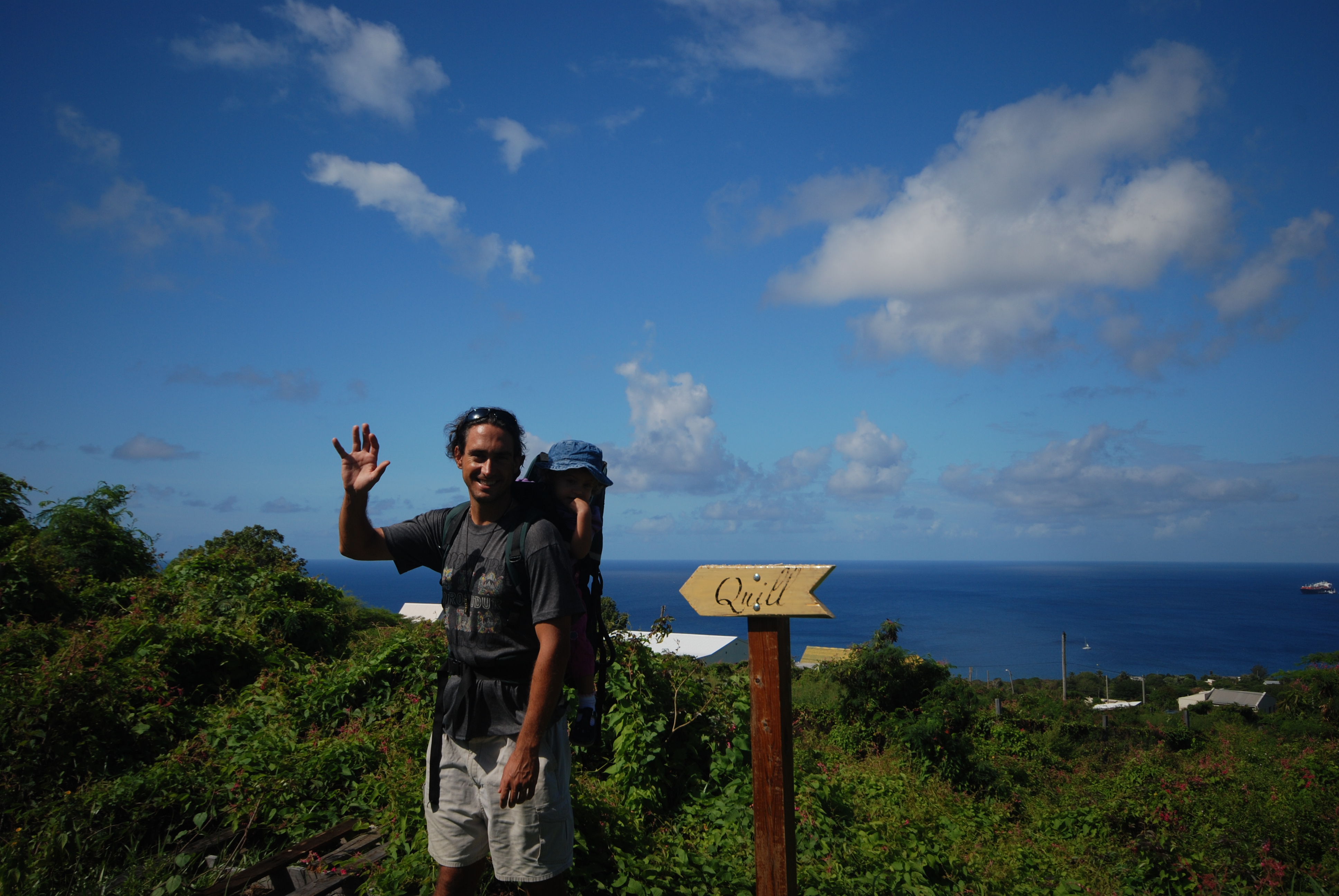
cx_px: 670
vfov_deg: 43.7
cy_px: 448
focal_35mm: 30
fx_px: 1117
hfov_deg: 61.9
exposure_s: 1/200
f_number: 7.1
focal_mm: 20
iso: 100
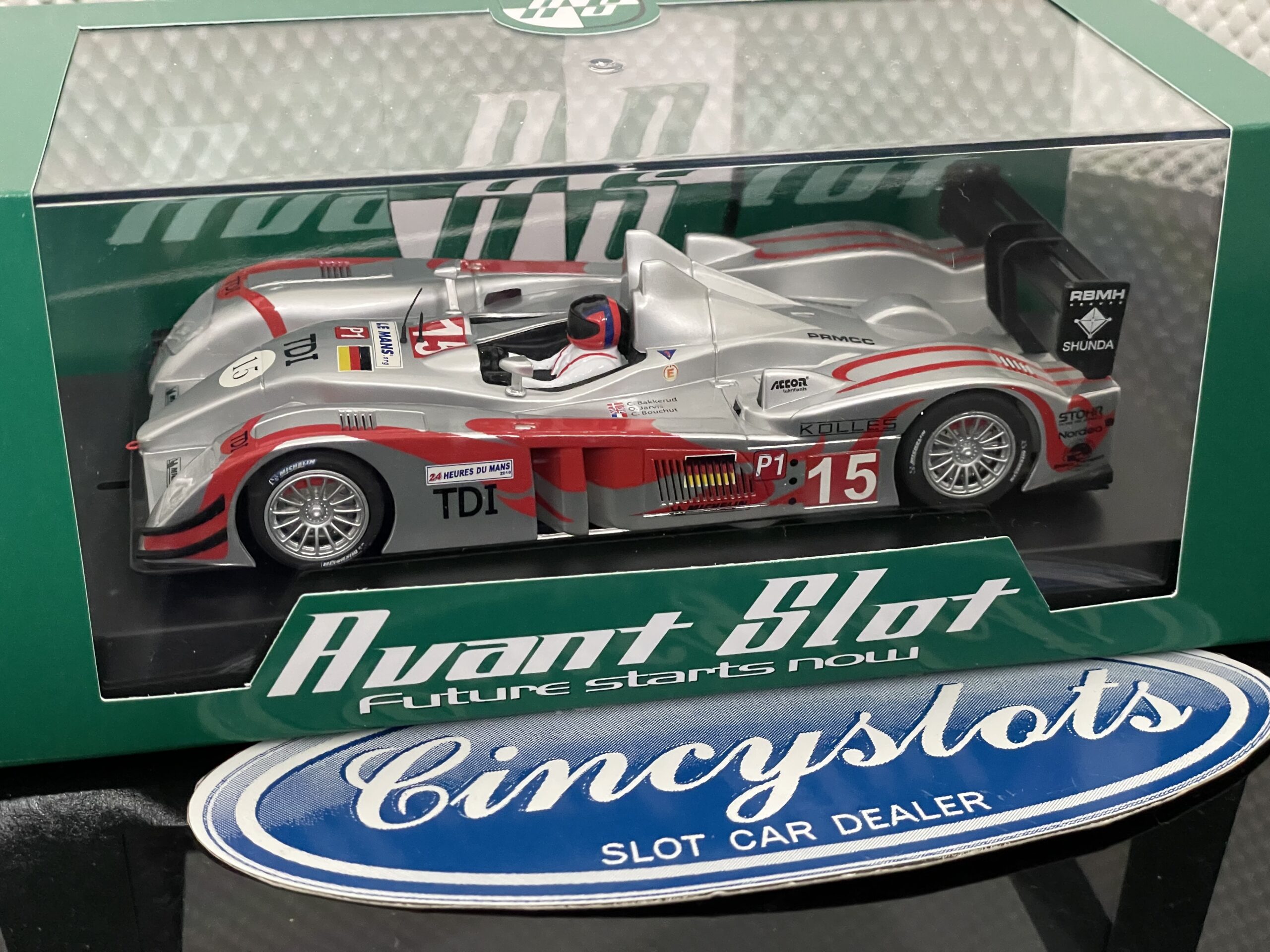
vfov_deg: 28.0
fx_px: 1908
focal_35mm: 52
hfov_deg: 36.8
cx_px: 635
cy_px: 476
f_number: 2
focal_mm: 6
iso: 800
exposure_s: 1/40
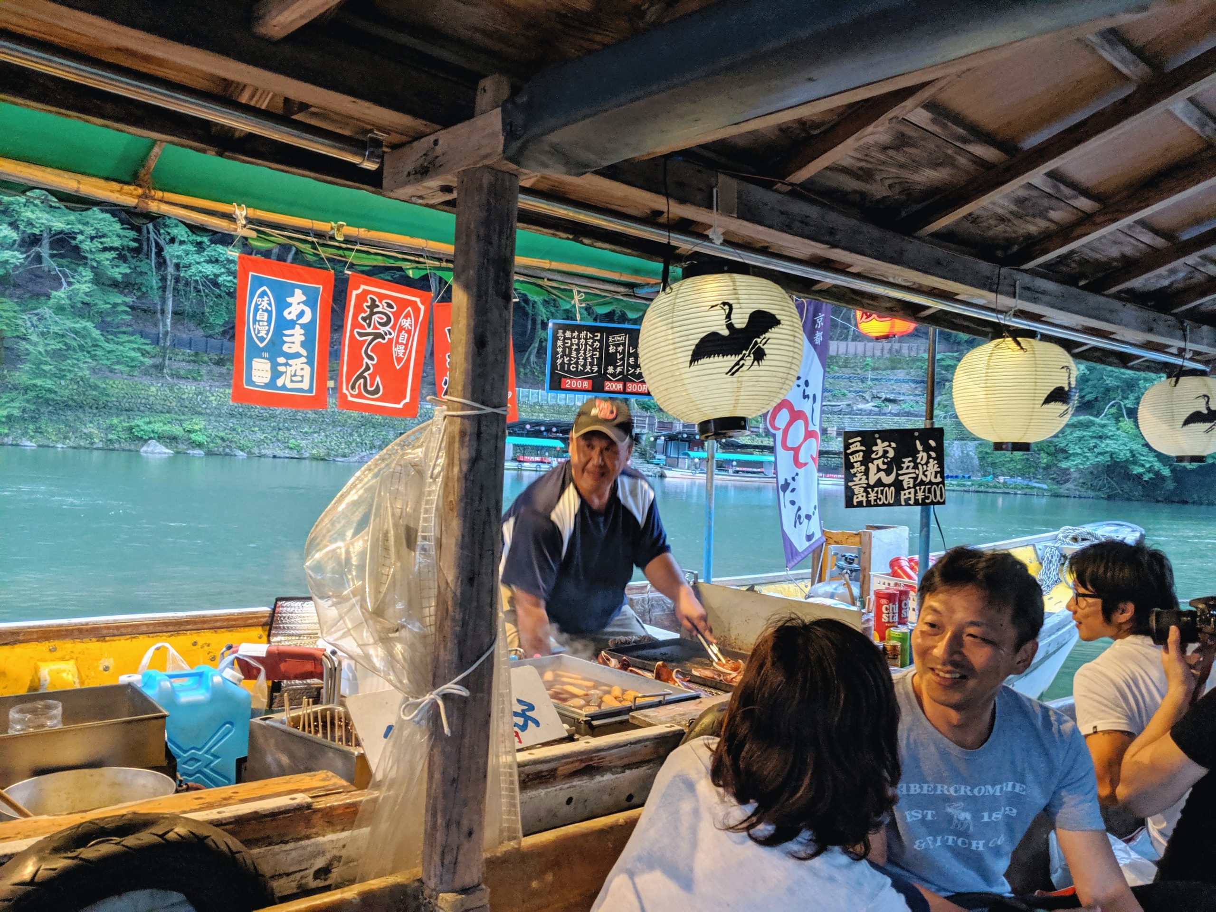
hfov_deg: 65.3
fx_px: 948
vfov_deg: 51.4
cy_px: 456
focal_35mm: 27
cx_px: 608
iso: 386
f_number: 1.8
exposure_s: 1/40.1
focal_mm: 4.44
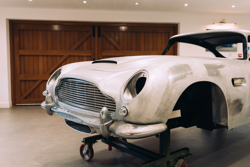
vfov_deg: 37.9
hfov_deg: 54.4
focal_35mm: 35
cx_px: 125
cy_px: 84
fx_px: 243
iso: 1000
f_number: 3.2
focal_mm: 35
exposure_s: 1/100
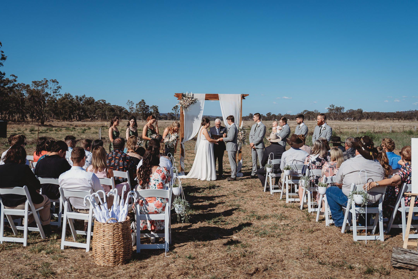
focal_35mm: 33
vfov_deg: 40.0
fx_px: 383
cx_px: 209
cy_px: 140
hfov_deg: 57.2
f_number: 2.8
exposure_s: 1/4000
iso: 160
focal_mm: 33
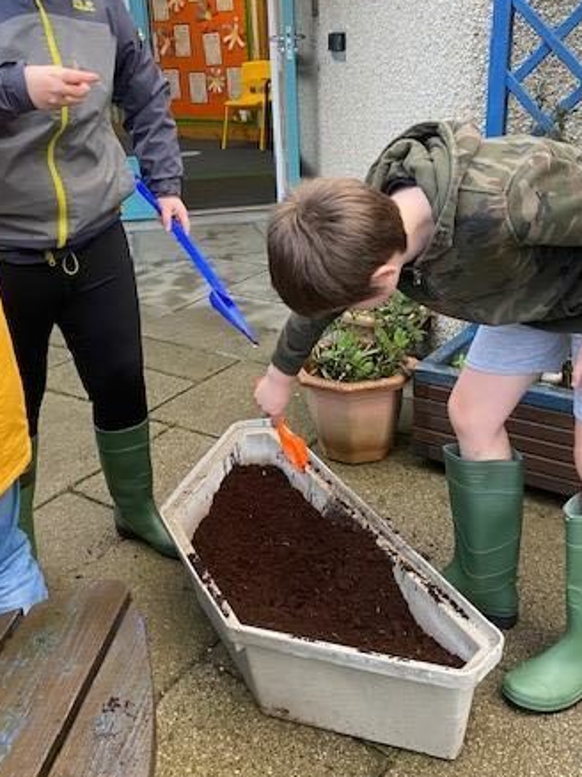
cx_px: 275
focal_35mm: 38
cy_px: 348
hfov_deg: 37.7
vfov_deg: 48.9
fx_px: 853
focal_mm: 4.25
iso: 125
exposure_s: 1/83
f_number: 1.8
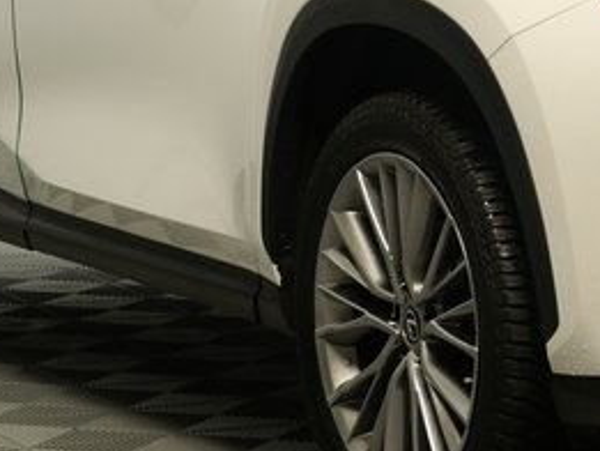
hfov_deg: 9.3
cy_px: 67
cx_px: 554
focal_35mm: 212
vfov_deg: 7.0
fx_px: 3676
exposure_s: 1/200
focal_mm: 27
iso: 250
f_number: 5.6
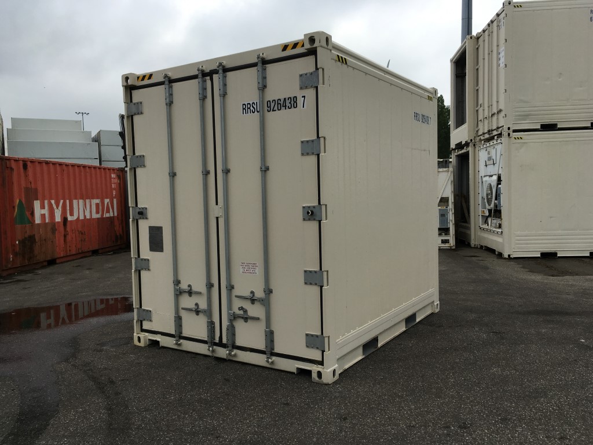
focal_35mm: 29
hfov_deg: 61.7
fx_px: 497
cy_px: 222
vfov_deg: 48.2
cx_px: 296
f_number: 2.2
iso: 25
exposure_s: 1/1508
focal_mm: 4.15
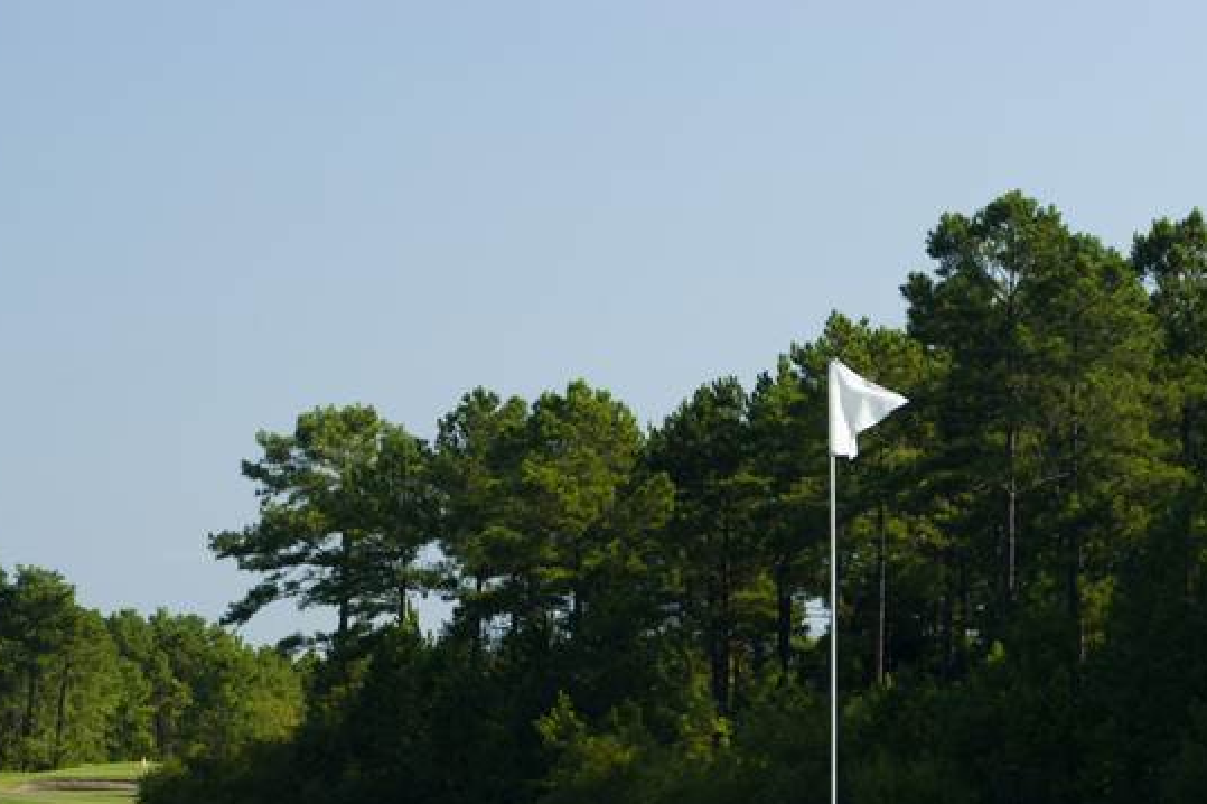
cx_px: 432
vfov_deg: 7.7
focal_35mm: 178
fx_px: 5966
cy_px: 586
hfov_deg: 11.5
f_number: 7.1
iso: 200
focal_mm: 80
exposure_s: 1/200
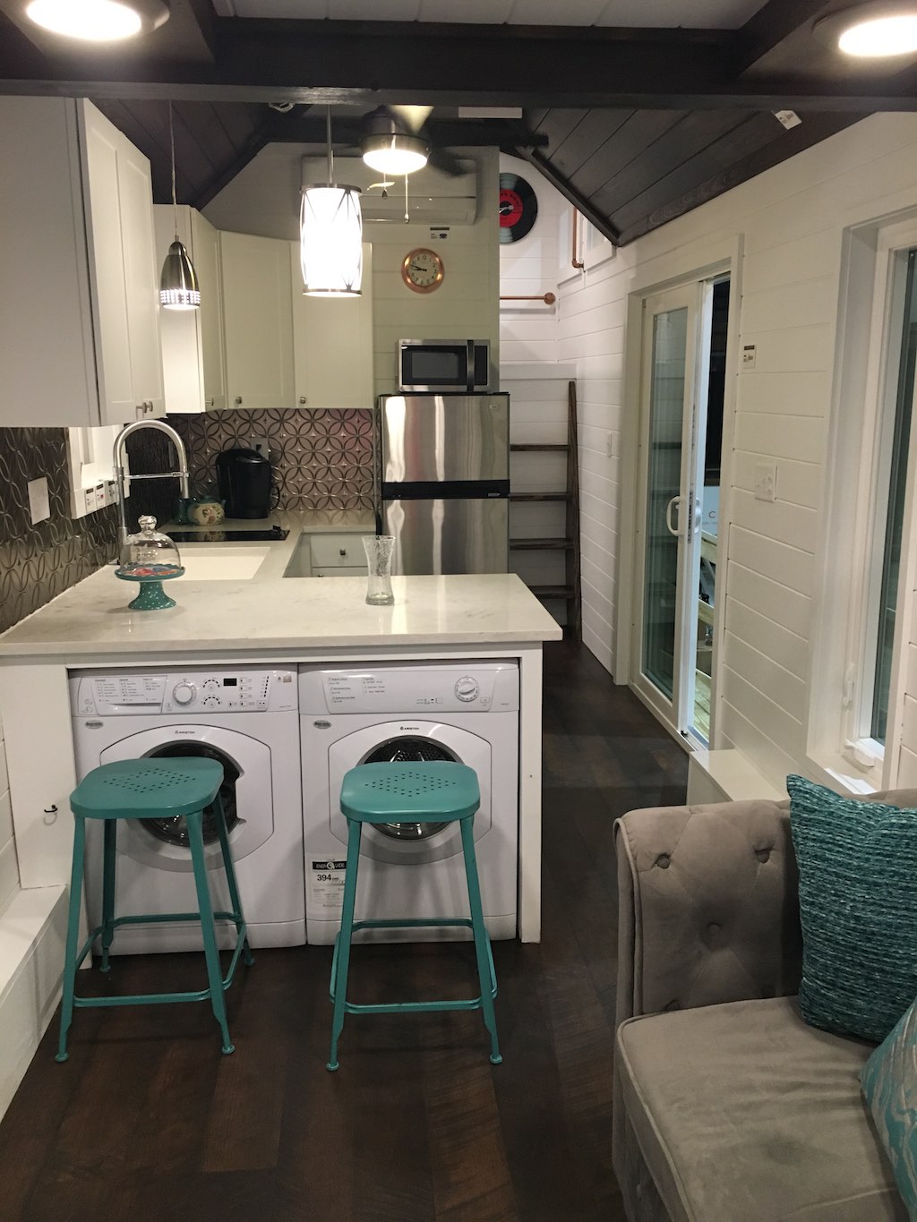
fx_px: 1024
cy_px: 611
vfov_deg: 61.7
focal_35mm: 29
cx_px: 458
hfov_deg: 48.2
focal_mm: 4.15
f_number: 2.2
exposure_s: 1/30
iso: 125
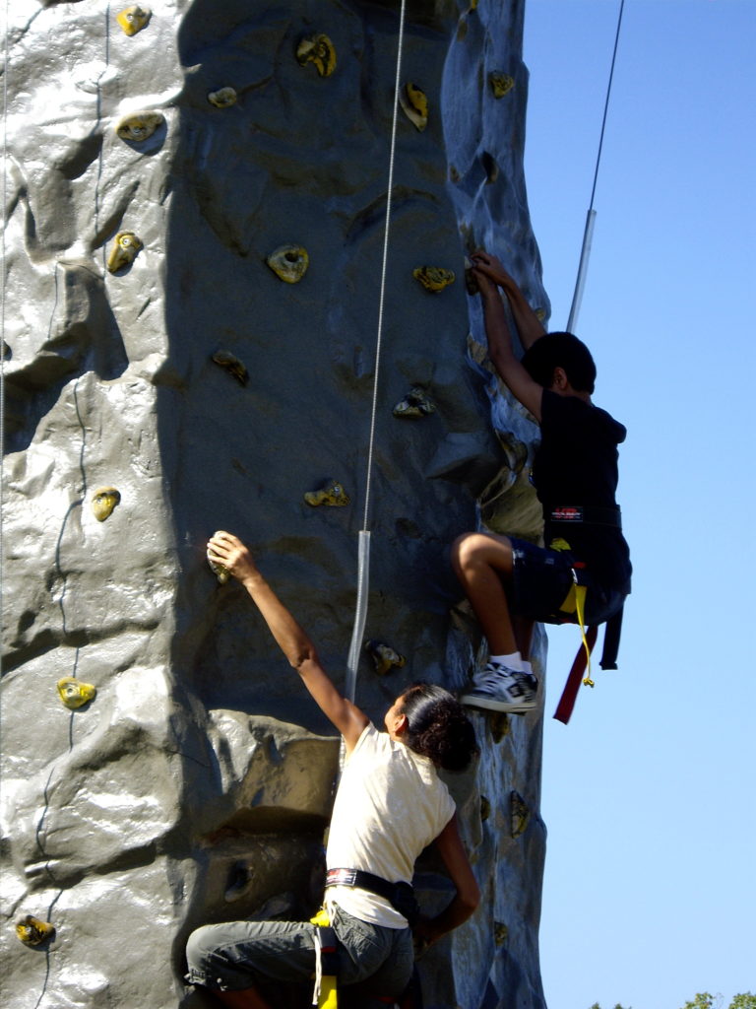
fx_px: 3320
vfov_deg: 17.3
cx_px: 378
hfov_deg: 13.0
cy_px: 504
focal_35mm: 114
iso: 50
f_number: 5.2
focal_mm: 18.6
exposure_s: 1/160
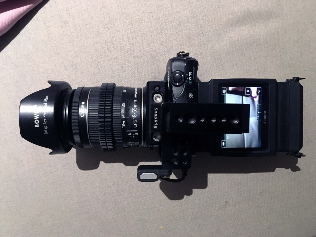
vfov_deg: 48.2
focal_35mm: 29
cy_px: 118
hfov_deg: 61.7
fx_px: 265
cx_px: 158
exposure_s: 1/15
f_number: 2.2
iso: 400
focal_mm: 4.15
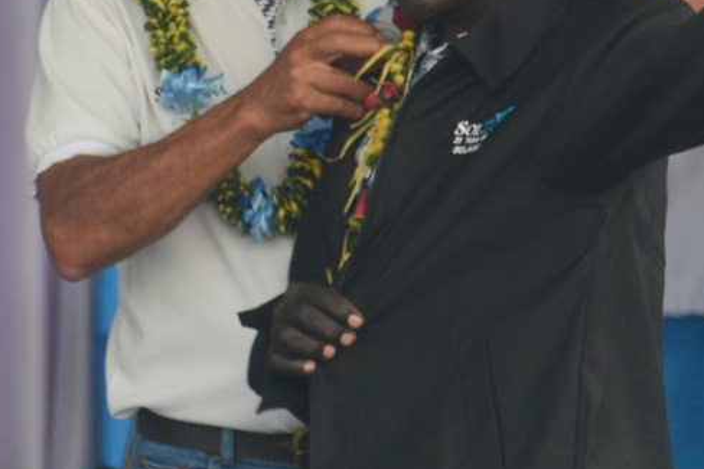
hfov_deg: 2.5
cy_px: 85
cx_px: 42
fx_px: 15912
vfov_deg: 1.7
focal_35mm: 814
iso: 560
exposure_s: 1/125
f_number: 9
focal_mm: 200
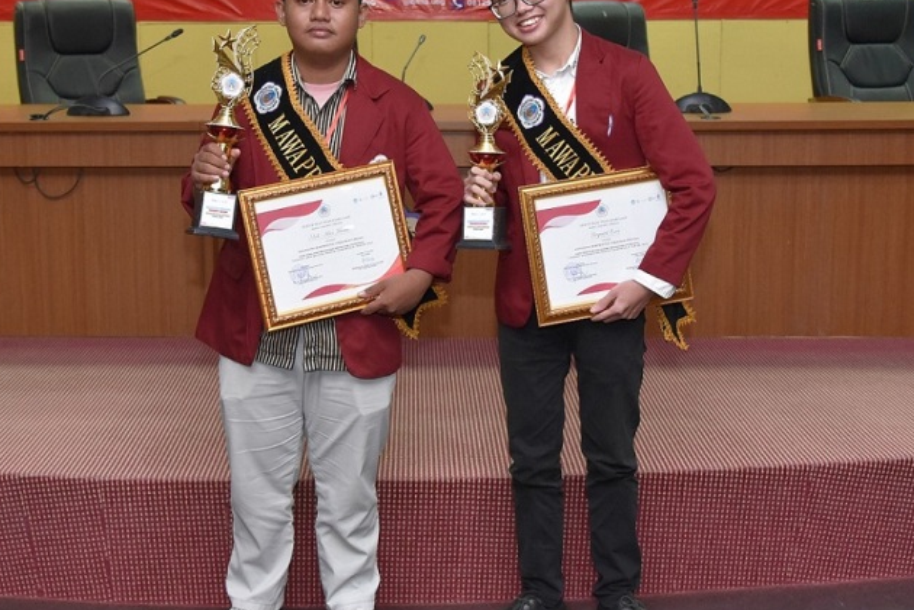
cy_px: 199
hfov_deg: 38.1
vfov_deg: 25.9
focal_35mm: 52
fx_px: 1321
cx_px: 419
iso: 4000
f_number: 4.5
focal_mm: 32
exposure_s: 1/160
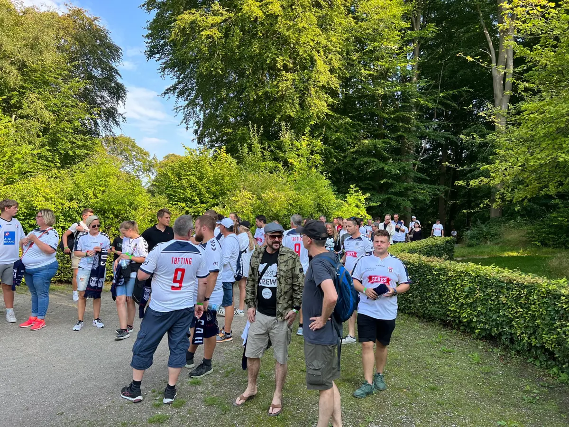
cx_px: 284
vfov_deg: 53.1
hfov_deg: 67.3
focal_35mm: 26
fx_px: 427
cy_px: 214
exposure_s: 1/797
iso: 50
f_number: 1.5
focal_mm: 5.7
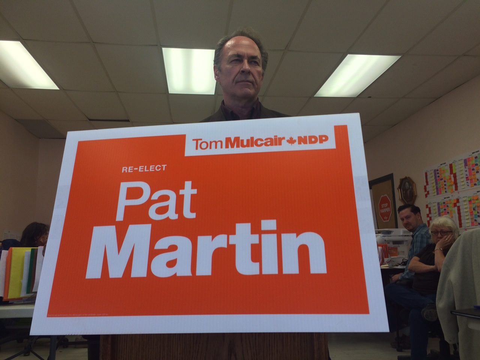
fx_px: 402
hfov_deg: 61.7
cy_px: 180
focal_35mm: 29
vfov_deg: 48.2
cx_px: 240
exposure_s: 1/120
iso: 50
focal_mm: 4.15
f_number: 2.2
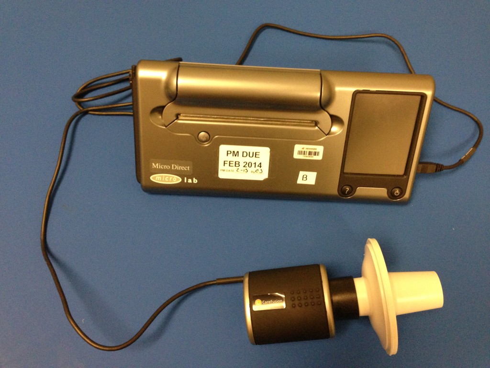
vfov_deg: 42.9
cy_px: 184
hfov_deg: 55.4
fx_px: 467
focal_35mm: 33
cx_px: 245
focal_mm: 4.13
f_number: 2.4
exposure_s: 1/20
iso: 400
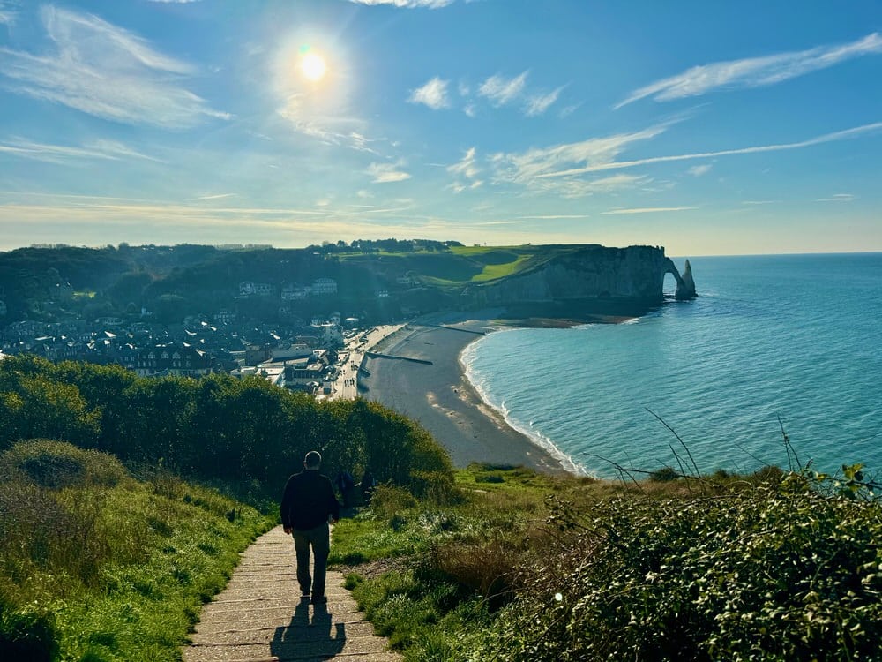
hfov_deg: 71.6
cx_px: 441
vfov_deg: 56.8
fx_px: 612
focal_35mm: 24
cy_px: 331
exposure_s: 1/20000
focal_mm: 6.76
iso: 80
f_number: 1.78
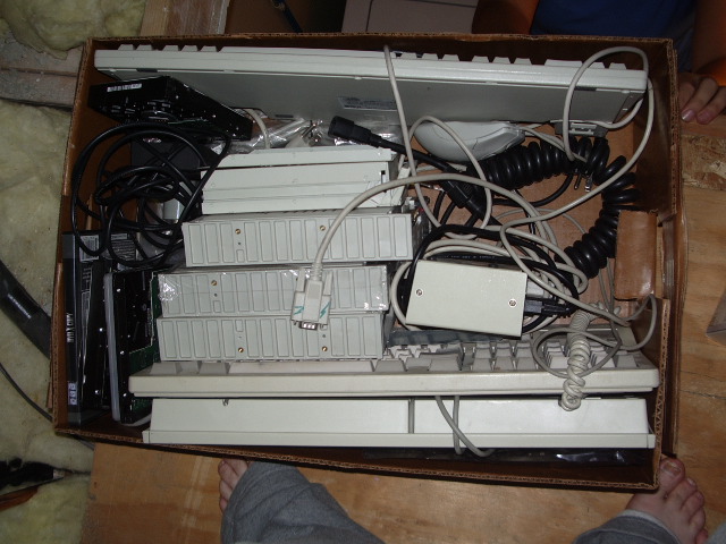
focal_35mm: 41
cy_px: 272
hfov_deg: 45.8
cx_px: 363
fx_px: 860
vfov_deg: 35.1
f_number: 2.8
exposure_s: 1/50
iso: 50
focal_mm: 6.8
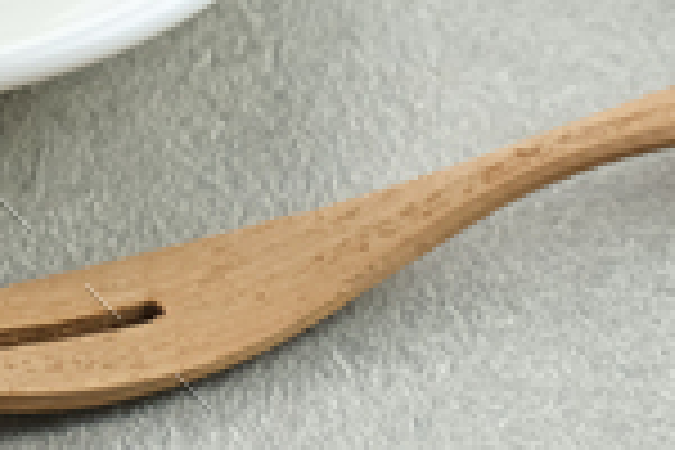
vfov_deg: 6.4
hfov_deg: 9.7
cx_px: -144
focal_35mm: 208
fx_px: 3900
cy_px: -389
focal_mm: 35
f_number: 11
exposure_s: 1/100
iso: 320
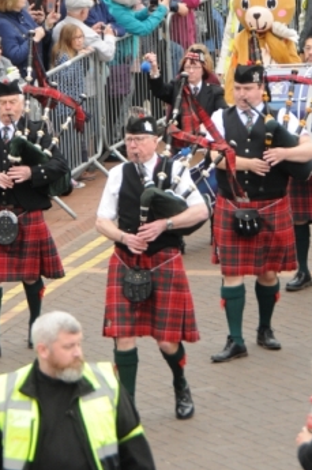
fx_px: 4081
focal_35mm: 313
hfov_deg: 4.4
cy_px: 213
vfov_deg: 6.6
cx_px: 176
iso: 640
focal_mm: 120
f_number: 8
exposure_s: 1/250
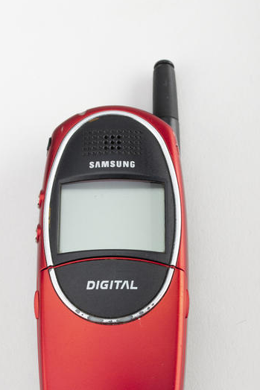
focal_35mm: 78
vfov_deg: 25.8
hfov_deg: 17.5
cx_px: 125
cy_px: 277
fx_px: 844
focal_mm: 34
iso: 400
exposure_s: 1/200
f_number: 10
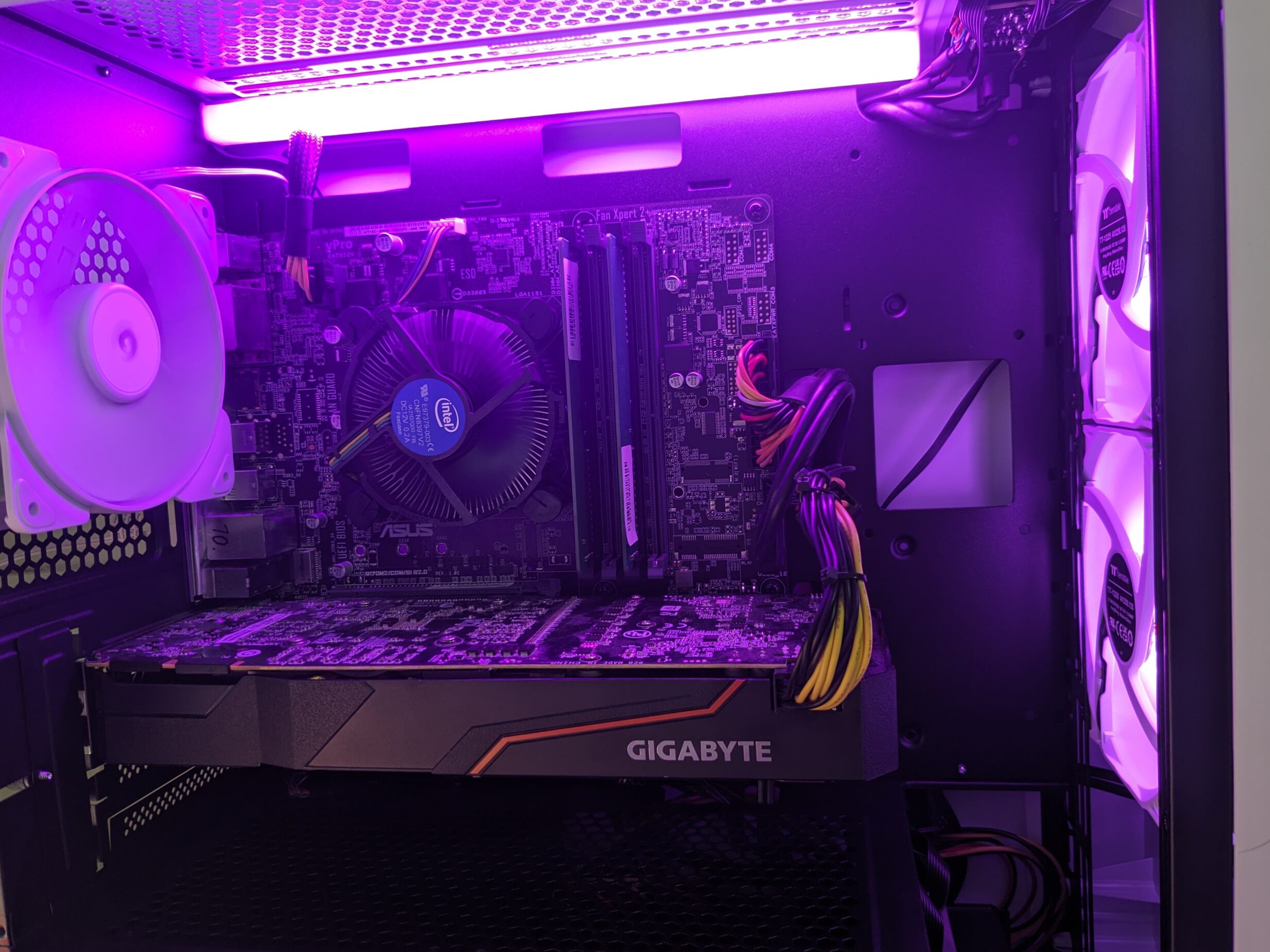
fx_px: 1027
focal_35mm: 28
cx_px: 634
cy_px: 462
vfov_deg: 49.7
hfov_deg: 63.5
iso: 106
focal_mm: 4.38
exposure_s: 1/50
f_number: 1.73
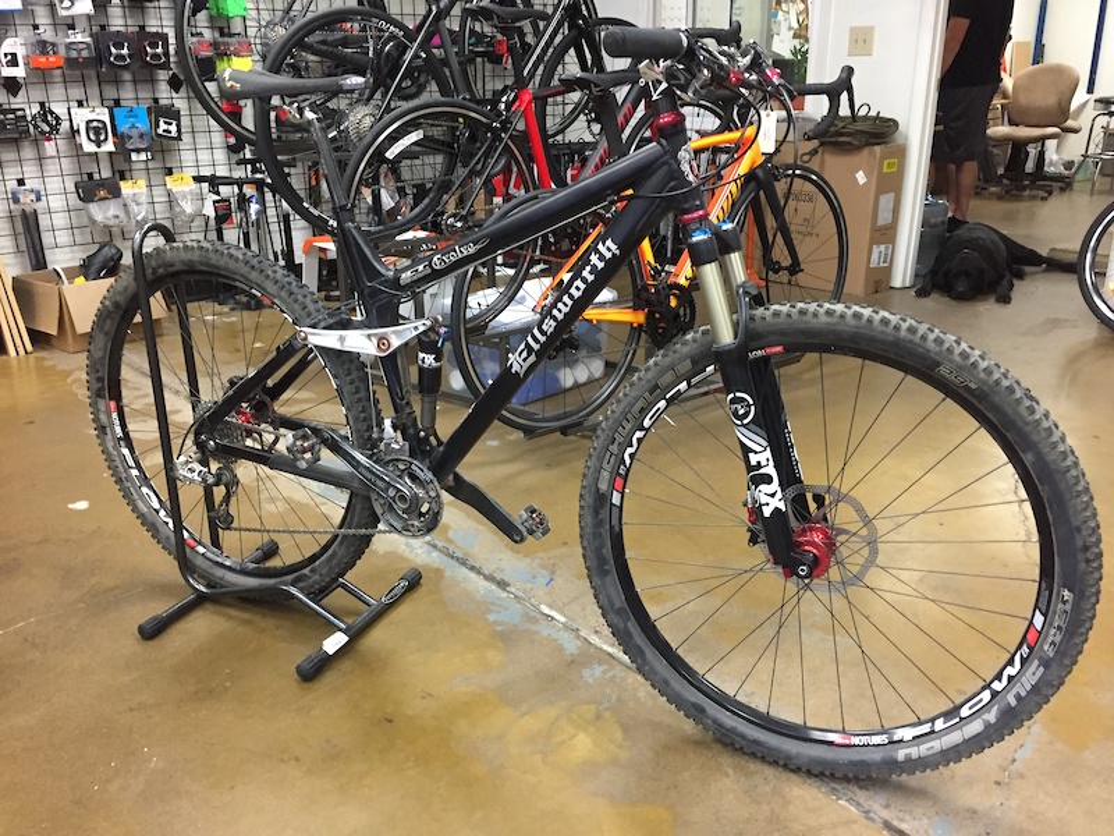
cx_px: 557
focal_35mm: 29
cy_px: 418
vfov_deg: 48.2
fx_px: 933
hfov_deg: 61.7
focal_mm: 4.15
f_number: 2.2
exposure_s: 1/30
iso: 250
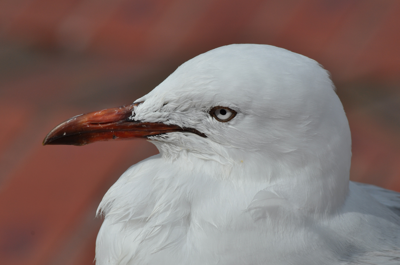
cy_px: 132
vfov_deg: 4.6
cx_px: 200
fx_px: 3329
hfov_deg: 6.9
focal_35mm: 300
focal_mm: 200
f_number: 13
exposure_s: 1/800
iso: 200
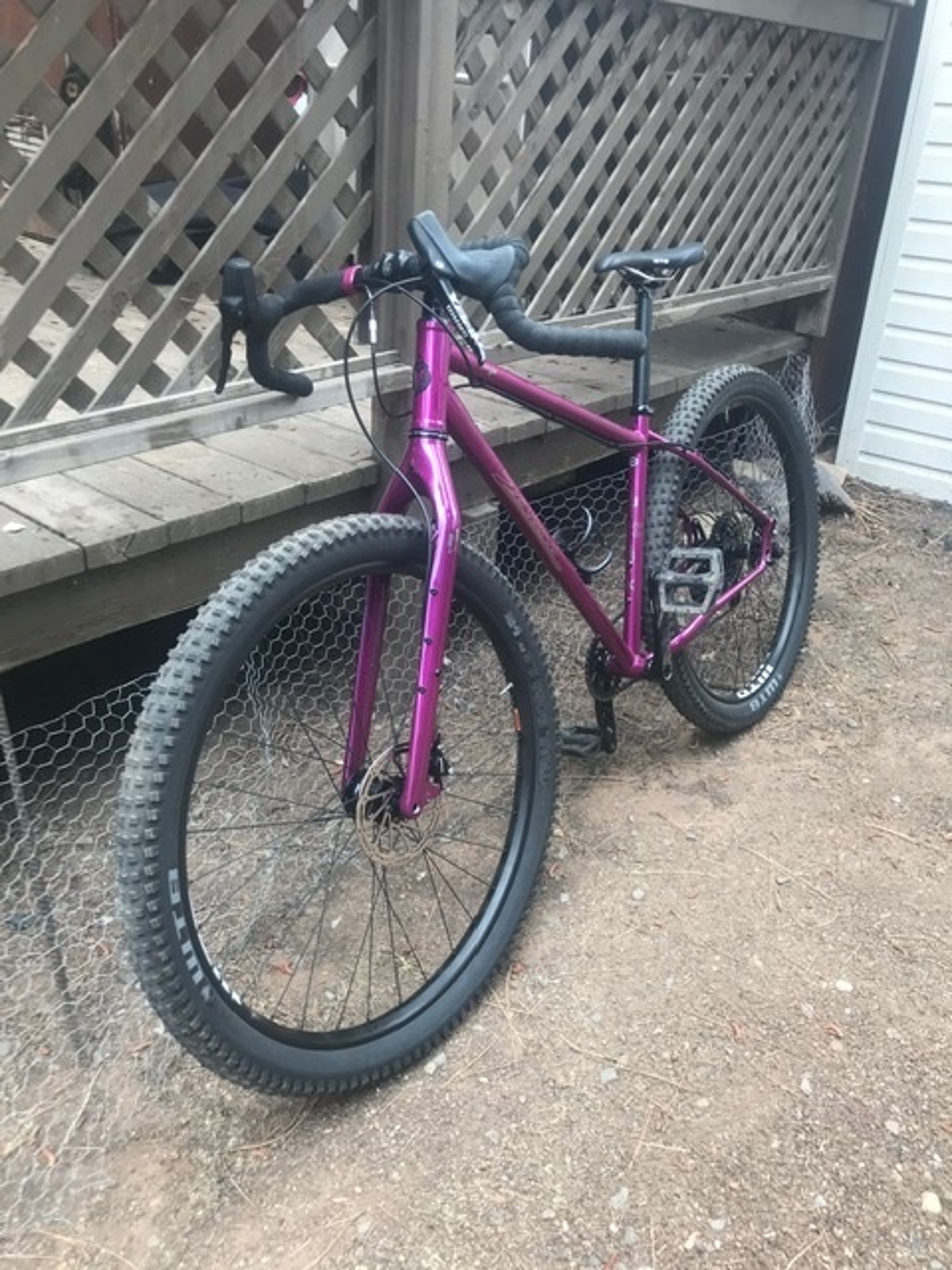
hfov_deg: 49.7
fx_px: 1027
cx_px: 476
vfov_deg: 63.4
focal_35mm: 28
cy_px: 635
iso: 40
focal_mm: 3.99
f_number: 1.8
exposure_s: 1/120
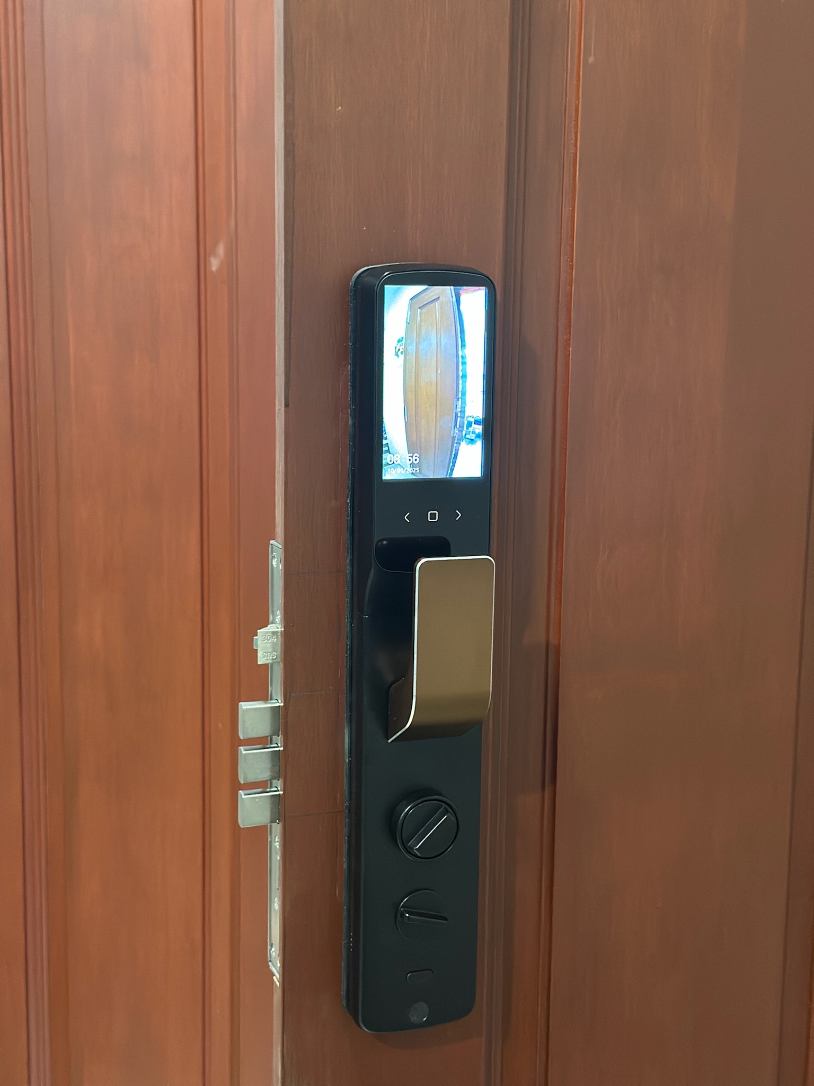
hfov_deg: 30.3
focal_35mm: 48
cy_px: 543
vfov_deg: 39.7
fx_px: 1505
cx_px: 407
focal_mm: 6.86
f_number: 1.78
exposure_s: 1/25
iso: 640
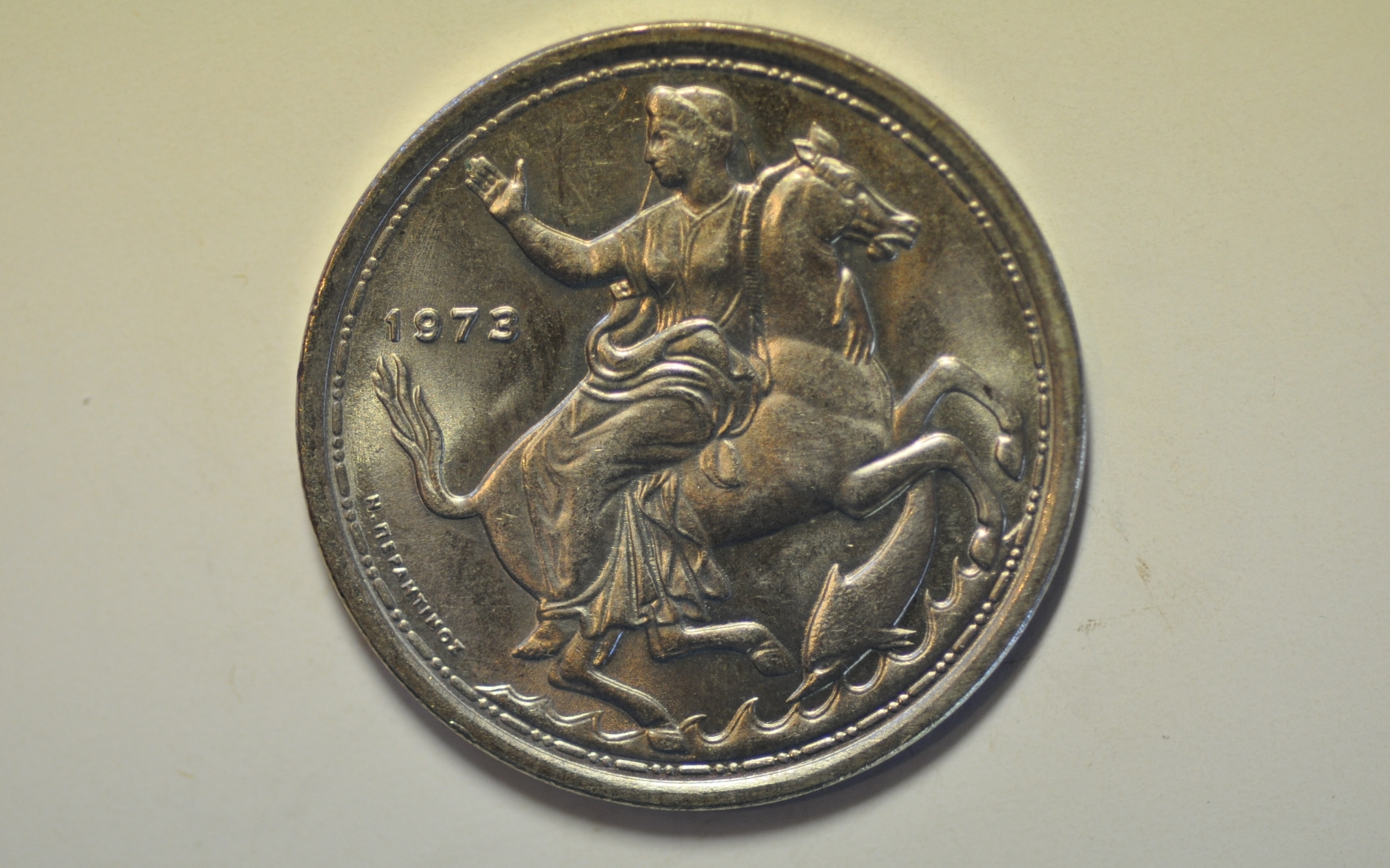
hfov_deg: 22.6
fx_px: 3485
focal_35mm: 92
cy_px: 454
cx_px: 696
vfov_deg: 14.2
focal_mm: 60
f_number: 3.8
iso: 800
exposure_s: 1/250
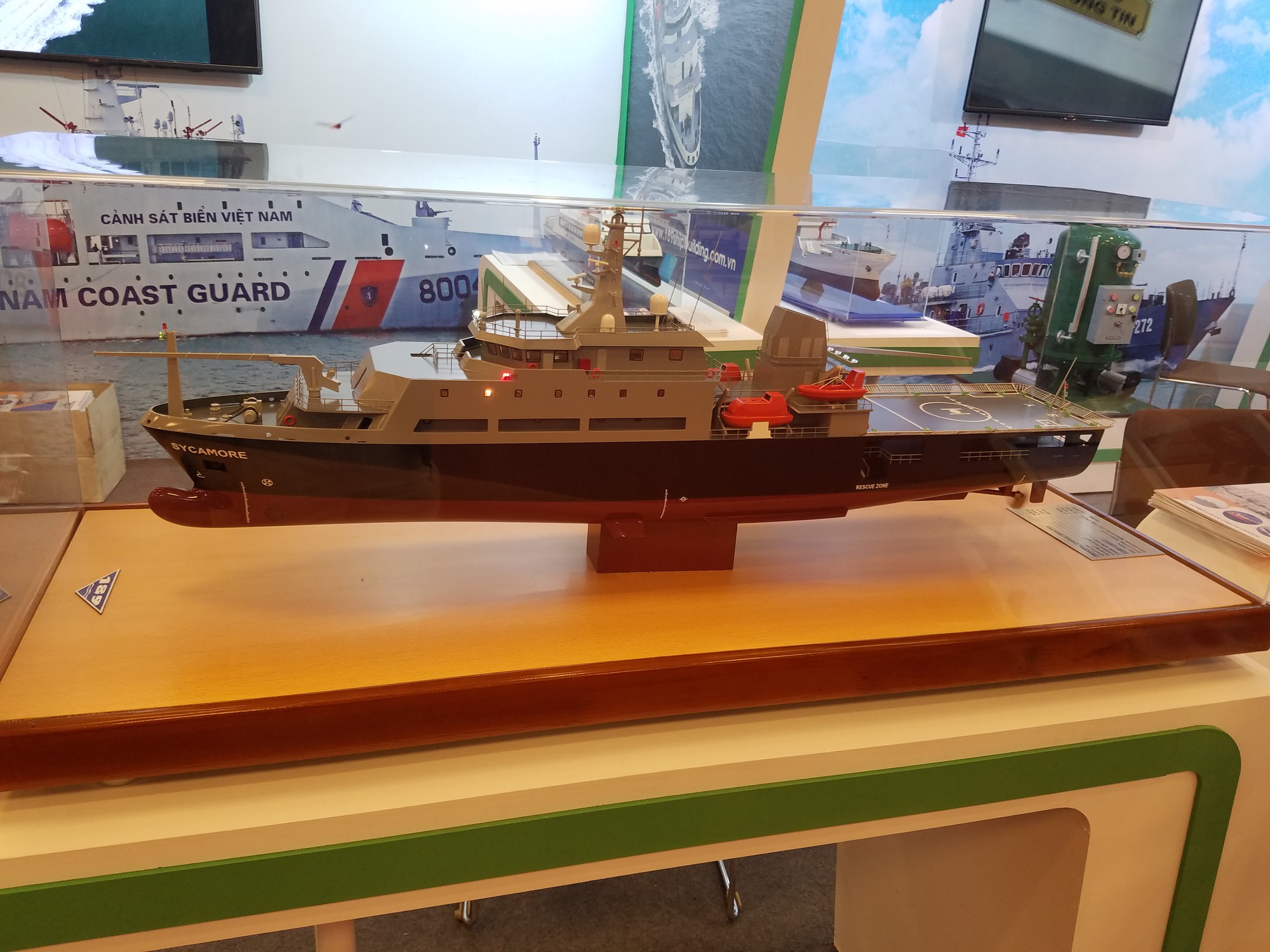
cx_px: 635
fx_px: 954
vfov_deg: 53.1
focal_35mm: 26
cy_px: 476
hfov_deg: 67.3
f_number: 1.7
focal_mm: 4.2
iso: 100
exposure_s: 1/50
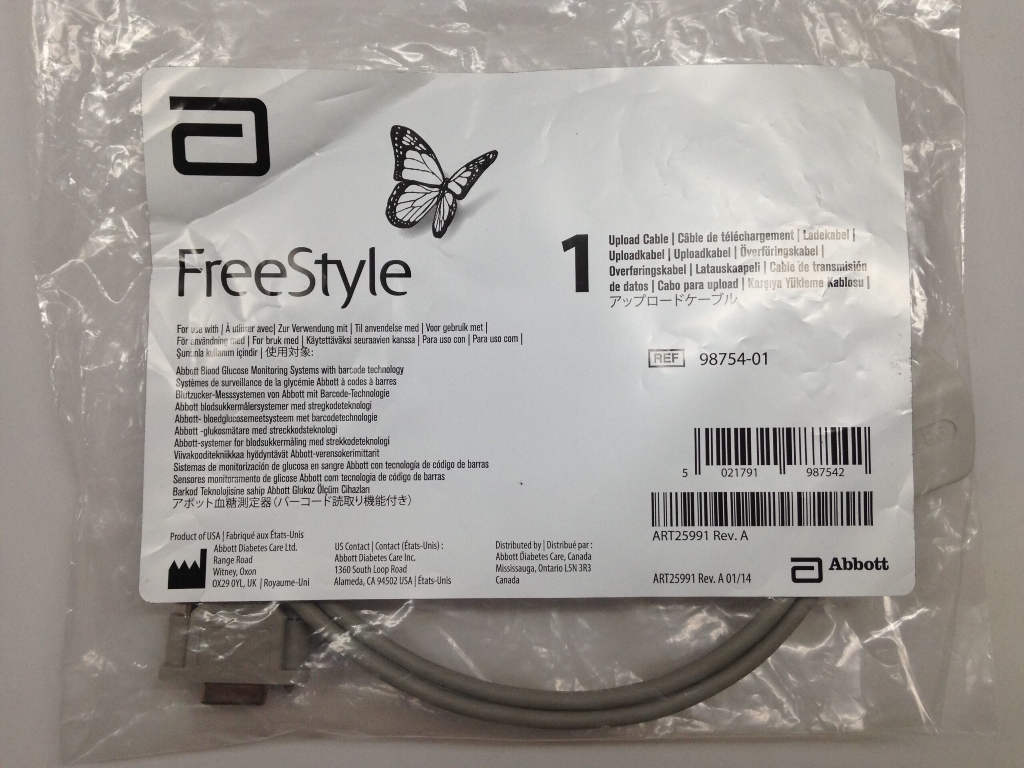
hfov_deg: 55.4
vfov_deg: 42.9
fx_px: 976
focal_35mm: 33
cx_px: 512
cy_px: 384
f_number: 2.4
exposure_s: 1/120
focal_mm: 4.12
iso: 80
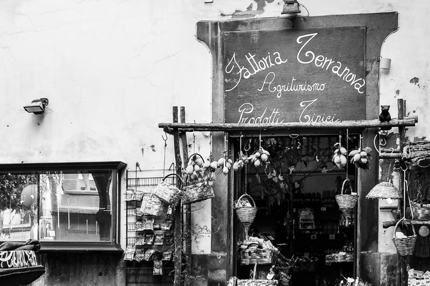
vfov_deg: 17.0
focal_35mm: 79
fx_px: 944
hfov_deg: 25.5
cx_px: 132
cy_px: 254
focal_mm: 23
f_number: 7.1
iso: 640
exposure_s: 1/200
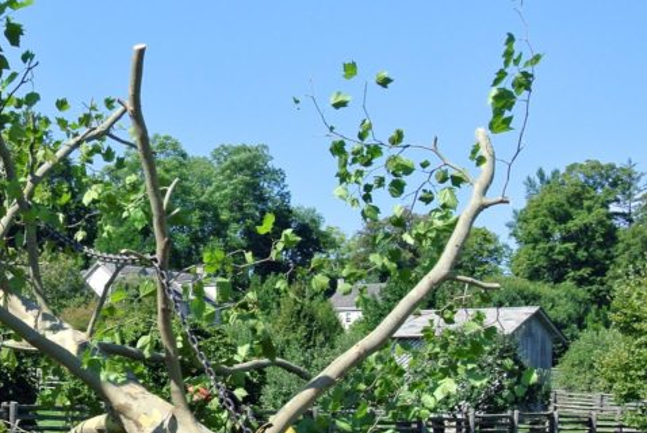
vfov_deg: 15.1
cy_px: 376
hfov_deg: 22.0
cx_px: 42
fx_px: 1619
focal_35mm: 90
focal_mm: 15.7
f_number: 4.5
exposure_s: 1/400
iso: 100
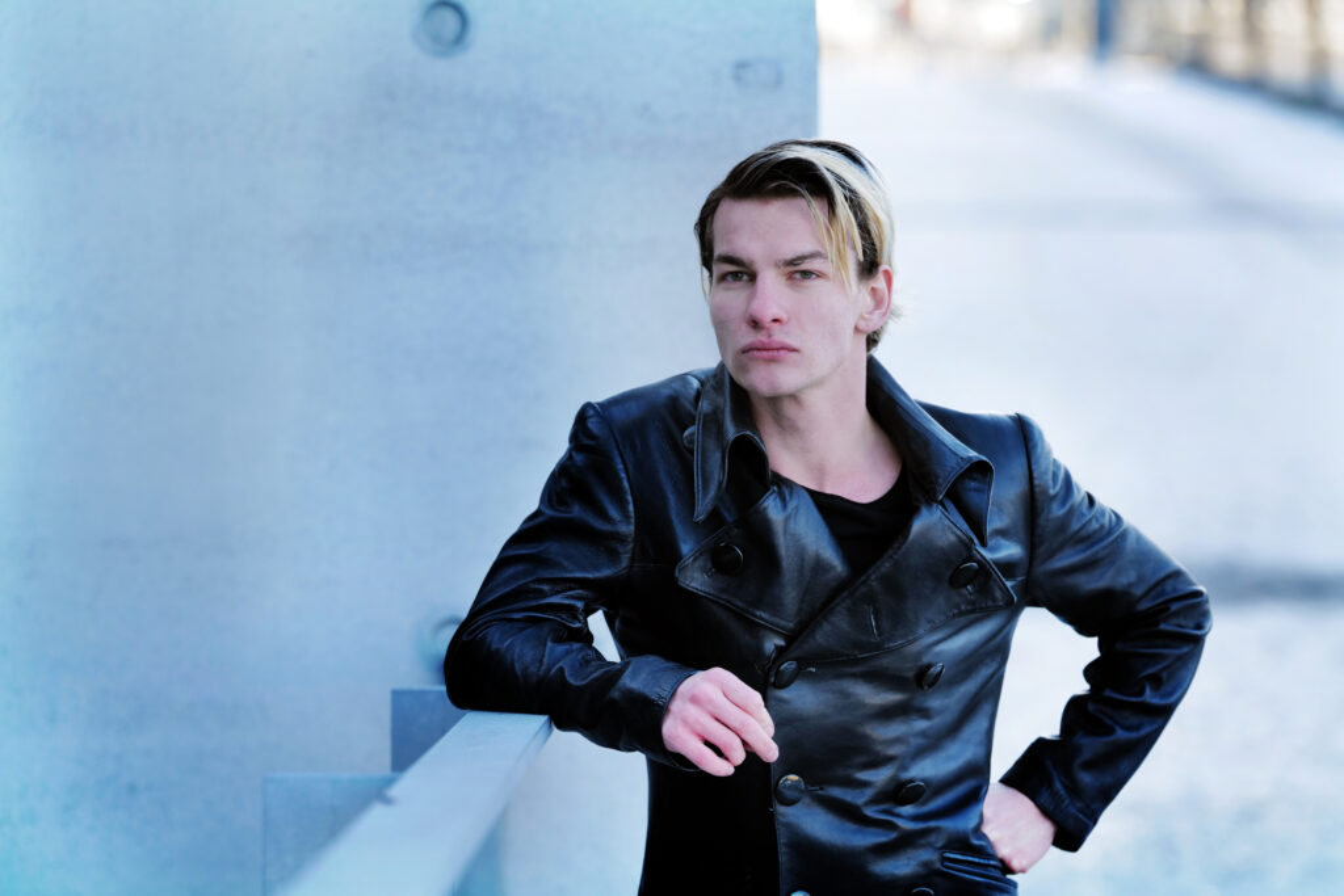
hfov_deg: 13.9
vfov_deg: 9.3
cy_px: 448
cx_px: 672
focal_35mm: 148
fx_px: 5526
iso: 400
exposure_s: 1/250
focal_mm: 148
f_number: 4
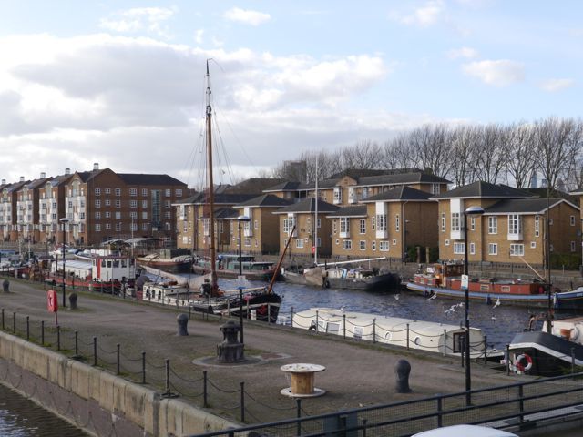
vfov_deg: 28.0
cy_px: 218
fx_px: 876
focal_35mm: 52
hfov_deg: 36.8
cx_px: 292
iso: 160
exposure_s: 1/250
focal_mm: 26
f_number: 7.1
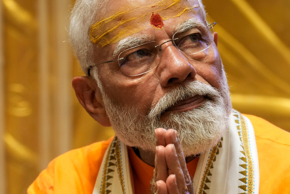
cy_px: 130
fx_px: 3036
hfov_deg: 5.5
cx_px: 169
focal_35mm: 377
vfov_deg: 3.6
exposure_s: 1/250
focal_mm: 200
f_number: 5
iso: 2000
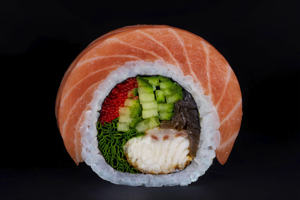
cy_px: 100
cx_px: 150
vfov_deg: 19.5
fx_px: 583
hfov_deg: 28.8
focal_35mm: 70
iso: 400
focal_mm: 70
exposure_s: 1/320
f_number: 8
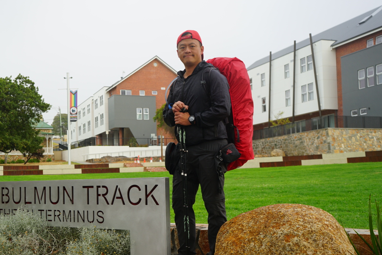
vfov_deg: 30.4
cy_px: 161
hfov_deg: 44.1
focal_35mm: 44
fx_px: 467
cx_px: 140
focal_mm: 32
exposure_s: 1/80
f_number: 4.5
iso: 100
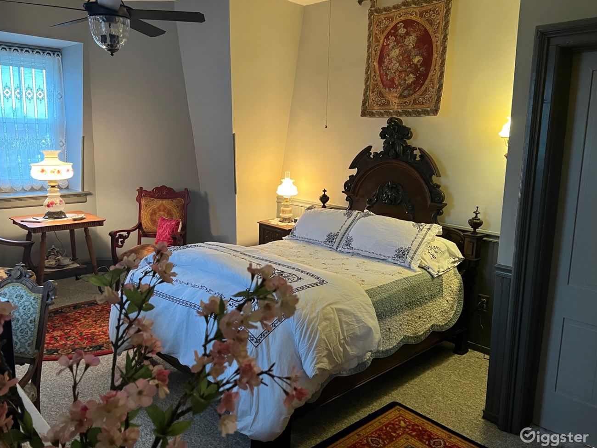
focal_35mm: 28
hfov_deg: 63.4
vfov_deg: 49.7
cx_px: 281
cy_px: 219
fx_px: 483
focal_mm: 5.7
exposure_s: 1/60
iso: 400
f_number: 1.5
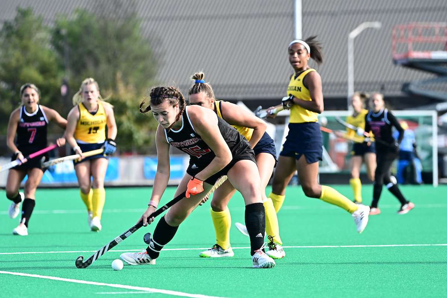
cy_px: 149
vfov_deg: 5.5
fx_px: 3117
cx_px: 224
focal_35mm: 251
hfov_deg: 8.2
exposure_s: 1/4000
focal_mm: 250
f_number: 5.6
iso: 3200
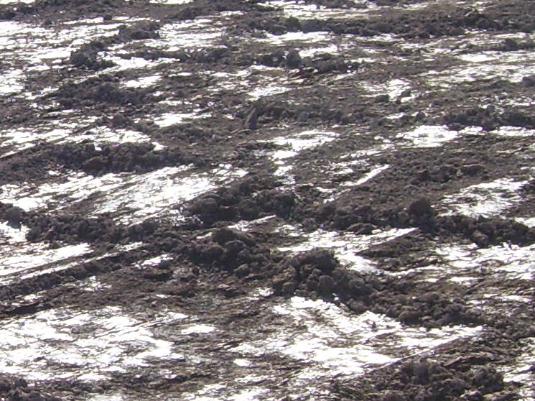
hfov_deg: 15.0
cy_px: 216
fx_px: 1977
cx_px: -80
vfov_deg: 11.6
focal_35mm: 128
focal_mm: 6
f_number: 4.8
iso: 80
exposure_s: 1/350
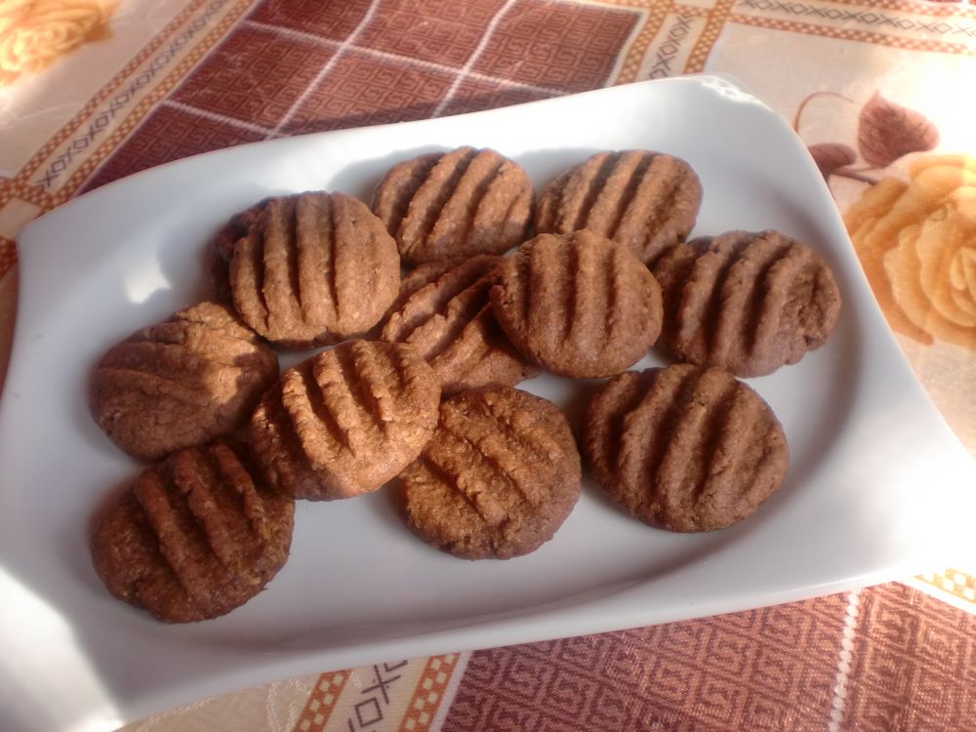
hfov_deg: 52.6
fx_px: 987
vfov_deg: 40.7
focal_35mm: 35
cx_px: 488
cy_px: 366
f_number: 3.1
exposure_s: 1/60
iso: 80
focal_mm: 6.3
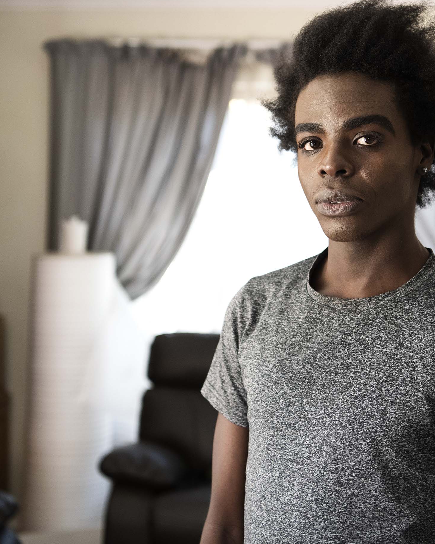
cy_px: 234
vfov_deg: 23.3
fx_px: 1320
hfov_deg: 18.6
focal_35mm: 82
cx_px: 307
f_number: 2.8
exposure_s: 1/125
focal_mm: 45
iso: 800
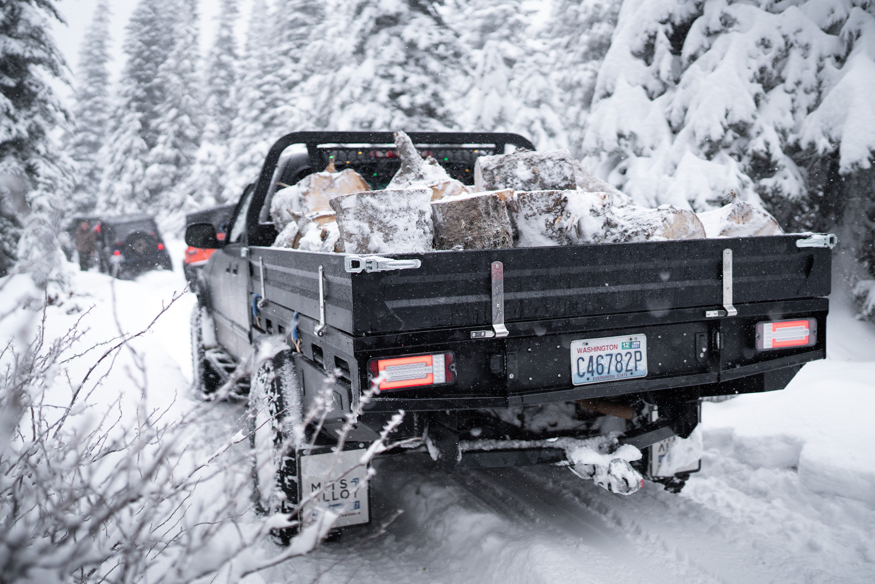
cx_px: 438
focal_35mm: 35
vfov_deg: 37.9
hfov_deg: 54.4
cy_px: 292
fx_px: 851
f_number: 1.4
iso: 800
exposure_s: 1/6400
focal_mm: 35
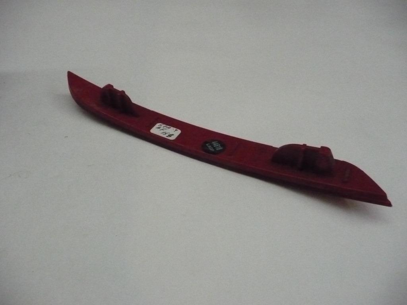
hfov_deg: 63.4
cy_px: 152
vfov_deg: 49.7
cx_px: 204
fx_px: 329
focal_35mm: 28
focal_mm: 4.7
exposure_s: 1/400
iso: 1600
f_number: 3.3
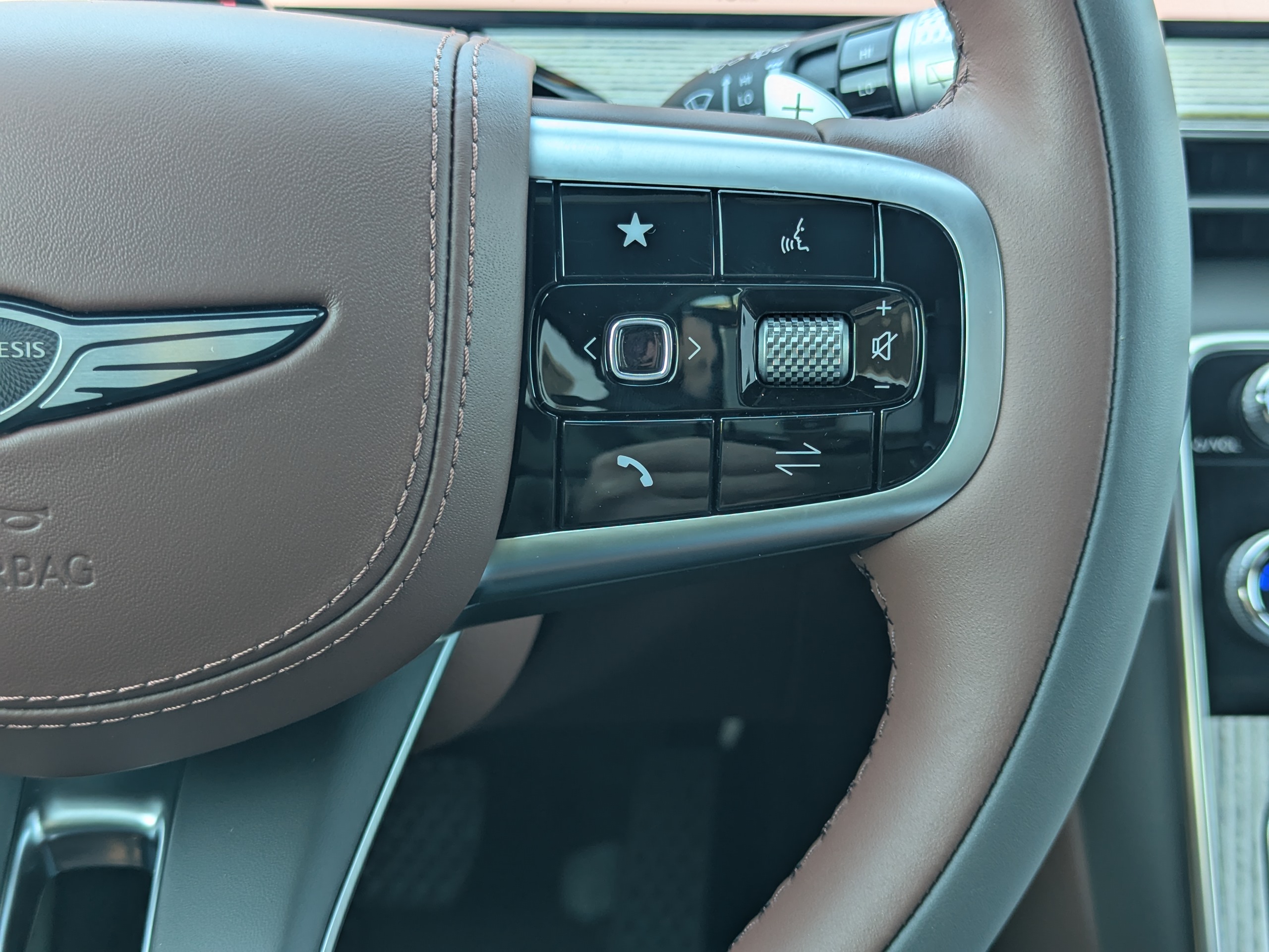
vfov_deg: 30.3
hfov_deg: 39.7
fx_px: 1760
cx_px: 634
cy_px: 476
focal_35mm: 48
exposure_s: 1/61.9
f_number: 1.85
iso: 41
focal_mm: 6.81
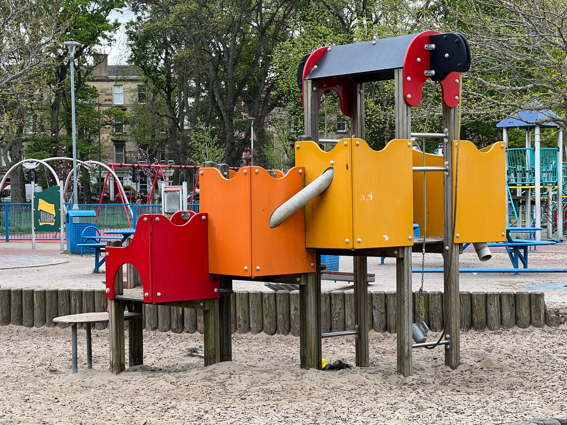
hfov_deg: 25.3
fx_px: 1261
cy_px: 212
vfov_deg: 19.1
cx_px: 284
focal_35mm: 77
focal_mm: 9
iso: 32
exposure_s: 1/100
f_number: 2.8
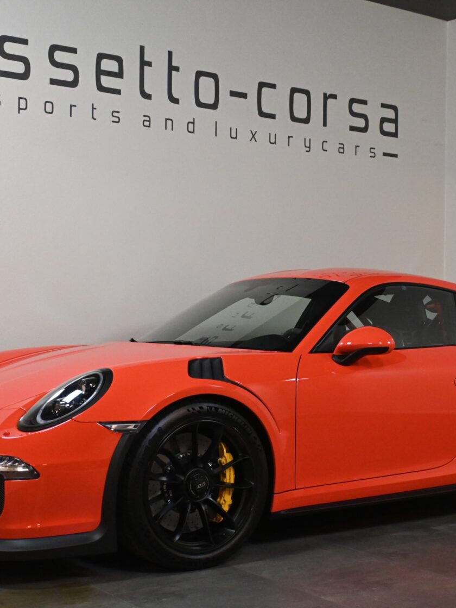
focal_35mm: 55
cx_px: 253
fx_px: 961
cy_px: 303
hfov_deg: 26.7
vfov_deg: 35.1
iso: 3200
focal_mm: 25
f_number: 4.2
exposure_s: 1/125
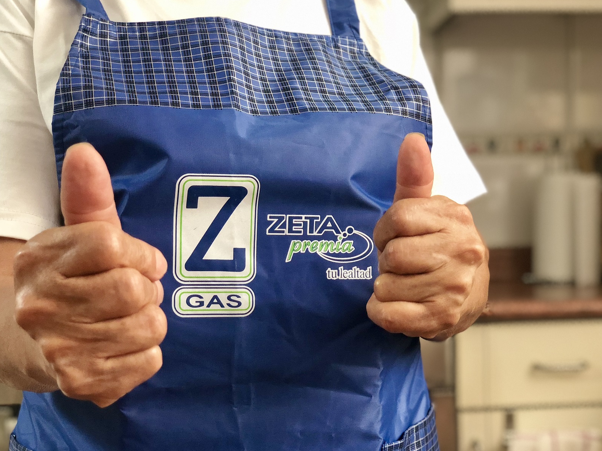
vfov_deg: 23.3
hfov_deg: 30.7
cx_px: 344
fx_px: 1096
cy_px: 262
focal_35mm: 63
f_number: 2.4
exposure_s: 1/30
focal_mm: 6
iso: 125
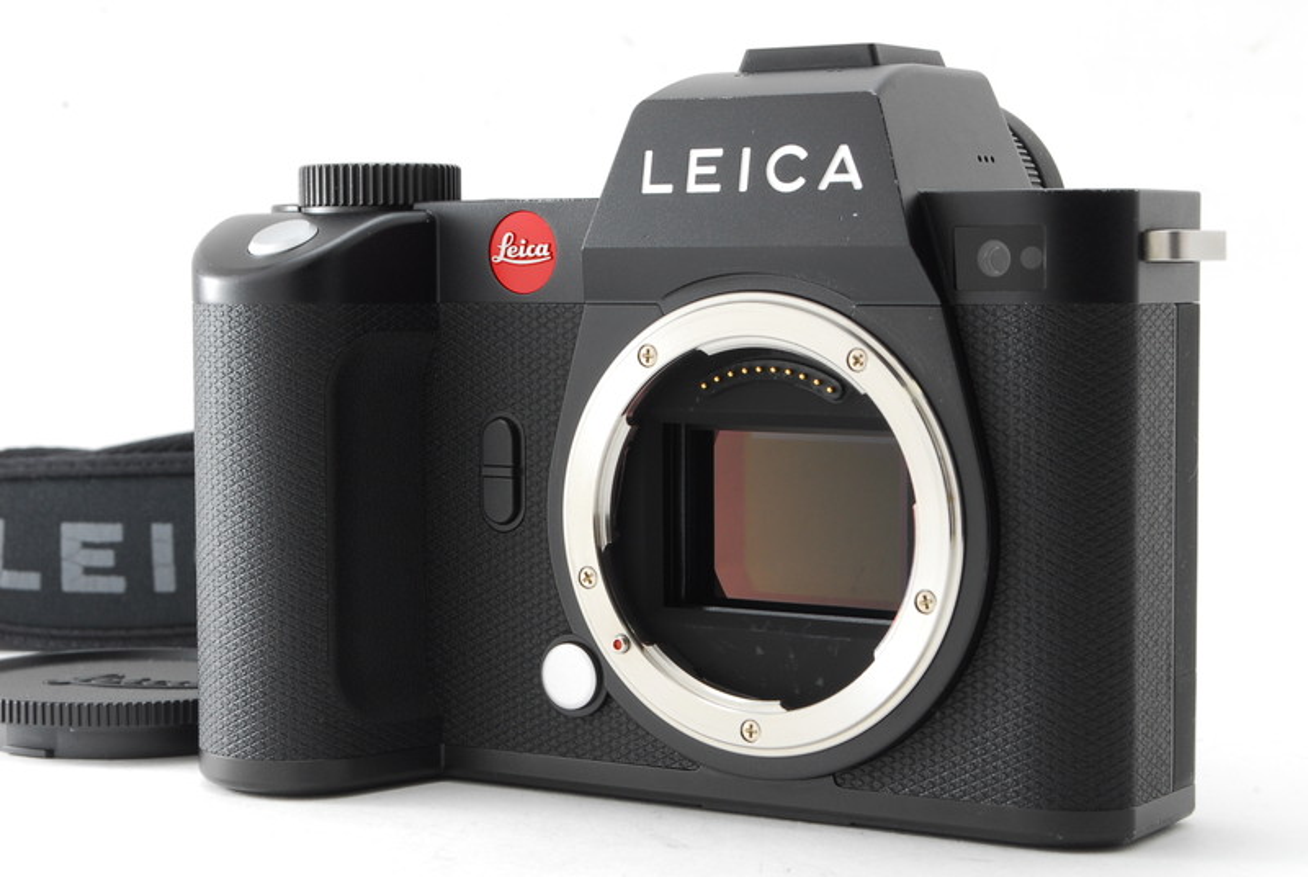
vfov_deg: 17.6
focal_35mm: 78
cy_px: 438
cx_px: 654
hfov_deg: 26.0
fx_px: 2838
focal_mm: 52
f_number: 18
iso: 320
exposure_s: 1/100
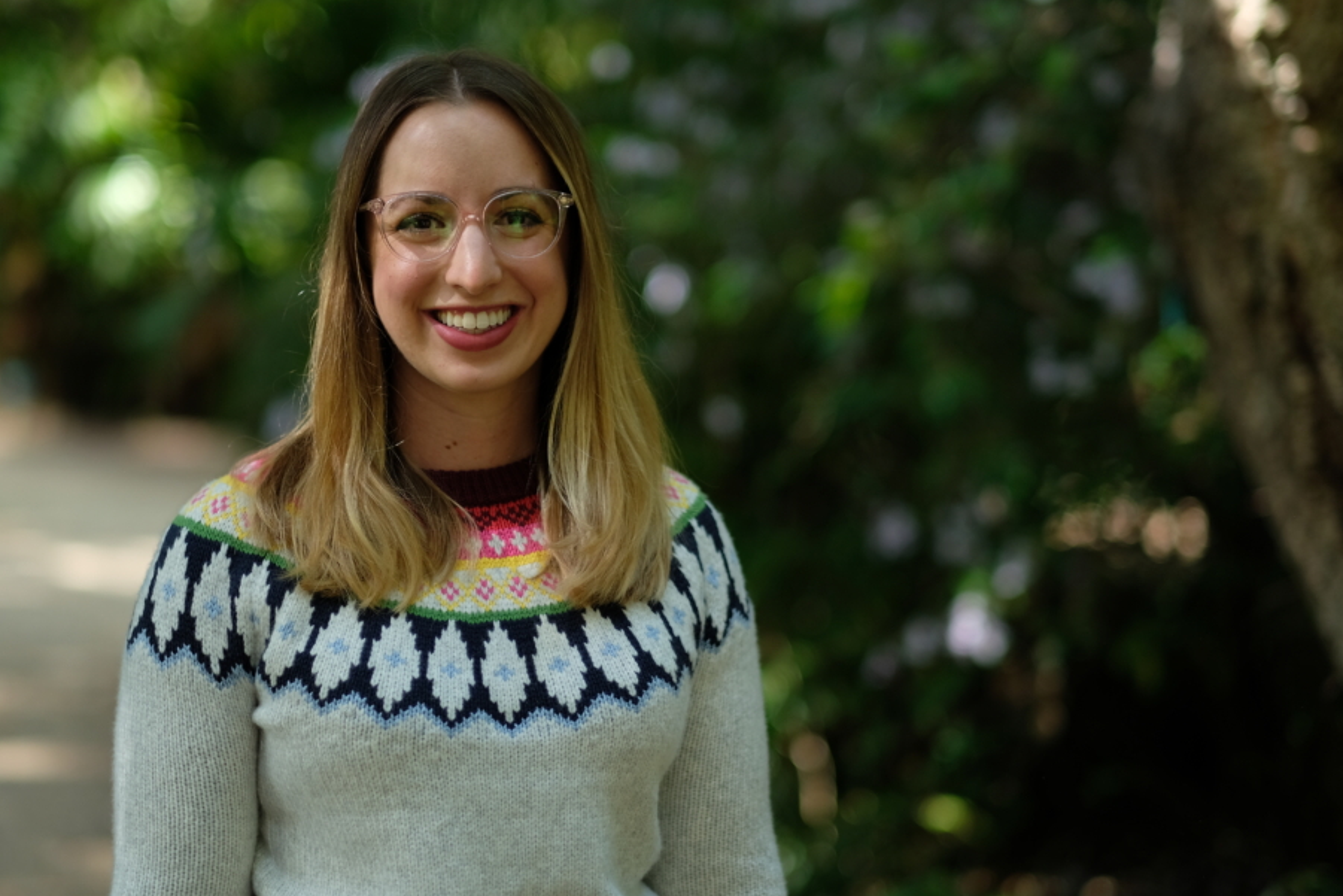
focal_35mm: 96
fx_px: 3582
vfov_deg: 14.3
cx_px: 625
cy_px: 433
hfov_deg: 21.2
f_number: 1.2
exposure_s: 1/640
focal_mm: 56
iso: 200
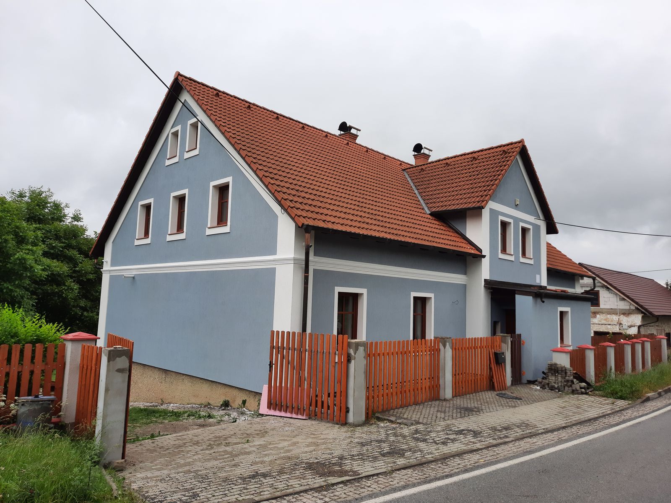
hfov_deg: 69.4
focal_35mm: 25
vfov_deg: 54.9
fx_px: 485
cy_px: 252
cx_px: 336
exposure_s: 1/511
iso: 40
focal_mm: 4.6
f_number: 2
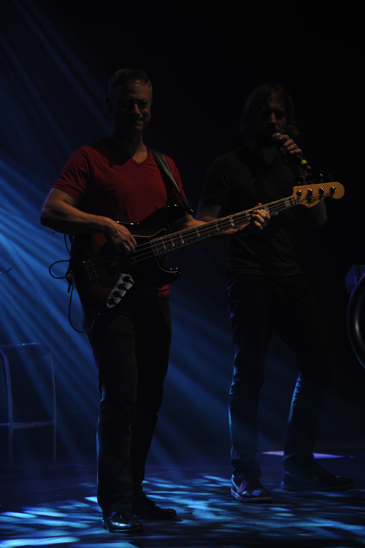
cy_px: 274
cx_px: 182
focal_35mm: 120
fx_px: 1827
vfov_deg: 17.1
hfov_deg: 11.4
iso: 800
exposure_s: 1/125
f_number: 5.6
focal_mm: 120
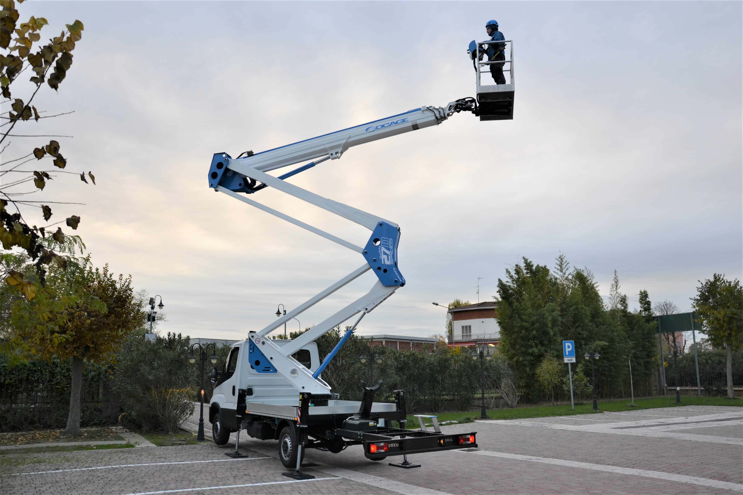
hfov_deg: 67.4
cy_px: 248
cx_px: 372
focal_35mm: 27
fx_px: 557
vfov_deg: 47.9
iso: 250
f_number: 5.6
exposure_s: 1/125
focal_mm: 18
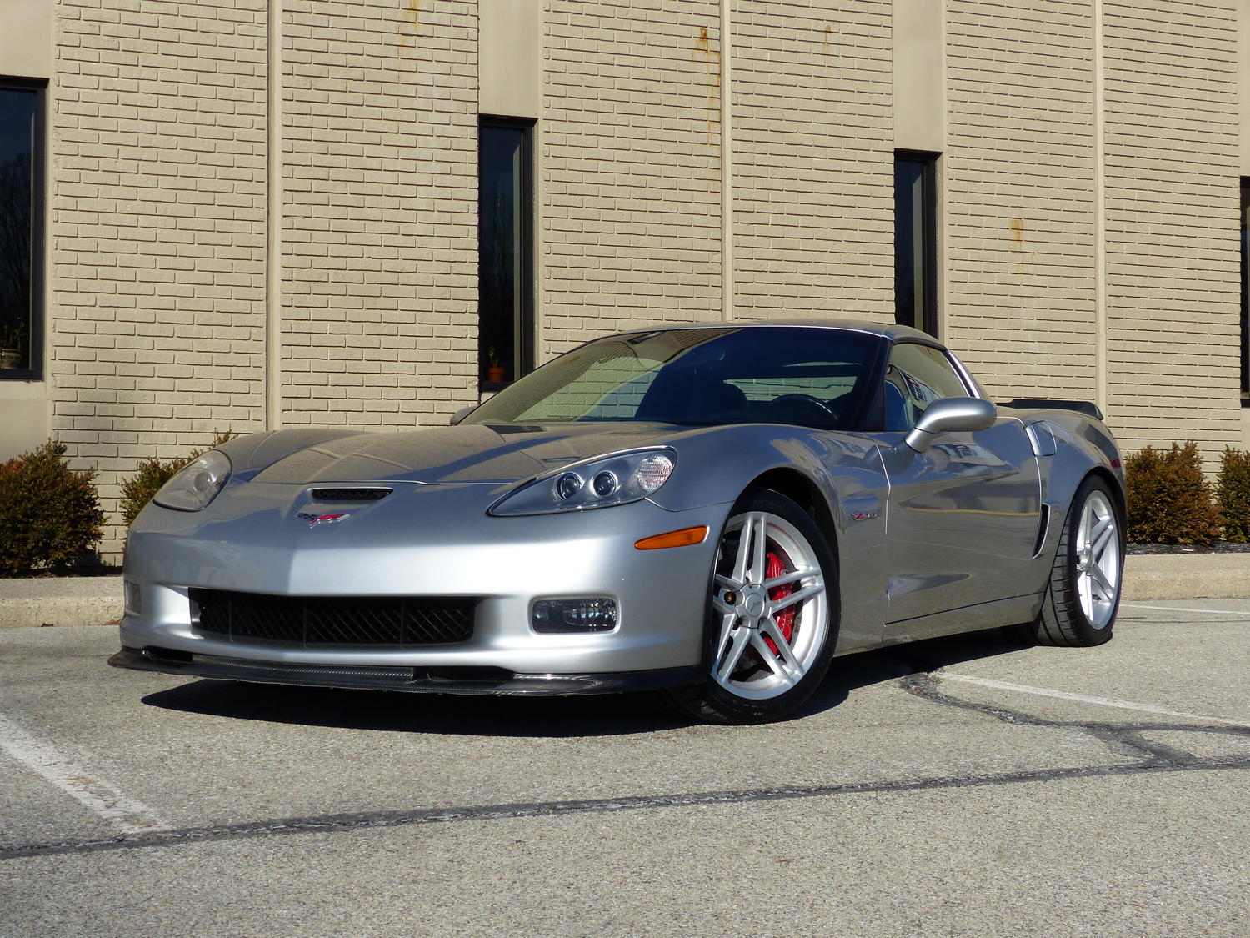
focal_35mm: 59
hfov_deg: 32.7
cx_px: 625
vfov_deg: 24.8
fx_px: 2131
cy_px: 469
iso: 100
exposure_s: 1/2000
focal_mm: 10.5
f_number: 4
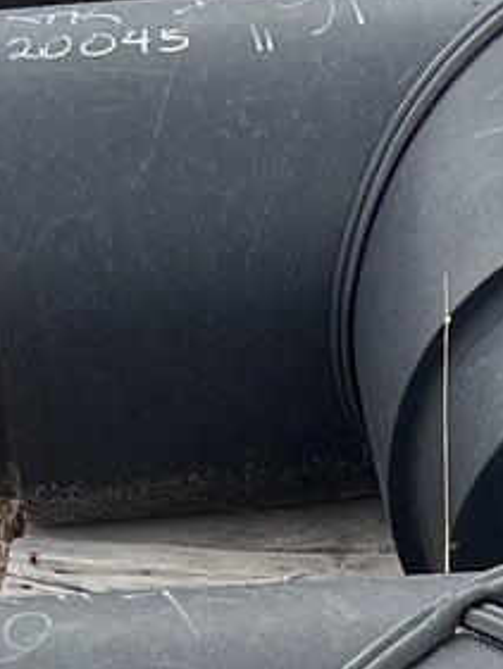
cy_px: 1528
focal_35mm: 185
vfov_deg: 9.6
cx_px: 698
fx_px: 3582
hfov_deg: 7.9
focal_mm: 5.7
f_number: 1.5
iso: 50
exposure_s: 1/1488
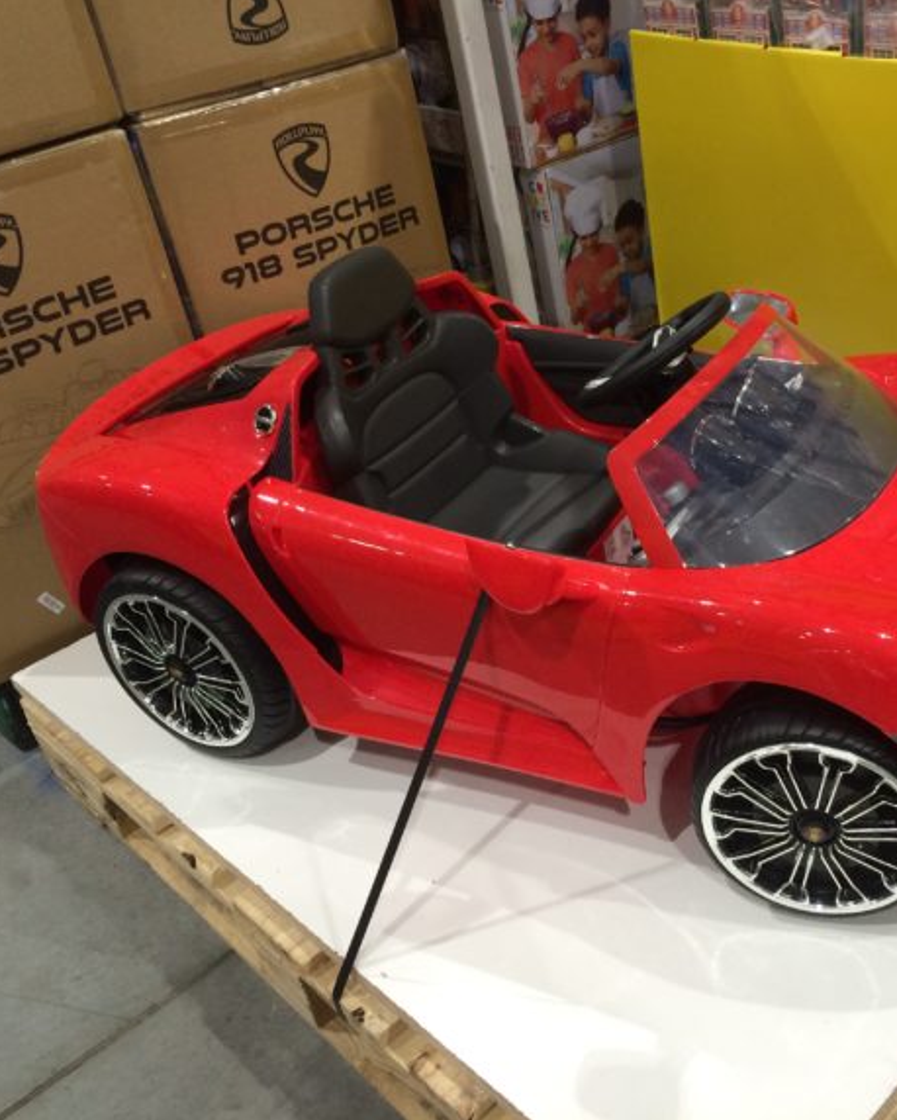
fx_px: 1260
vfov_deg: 47.9
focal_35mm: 38
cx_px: 678
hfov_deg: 38.1
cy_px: 560
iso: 64
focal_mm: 4.15
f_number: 2.2
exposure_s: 1/33
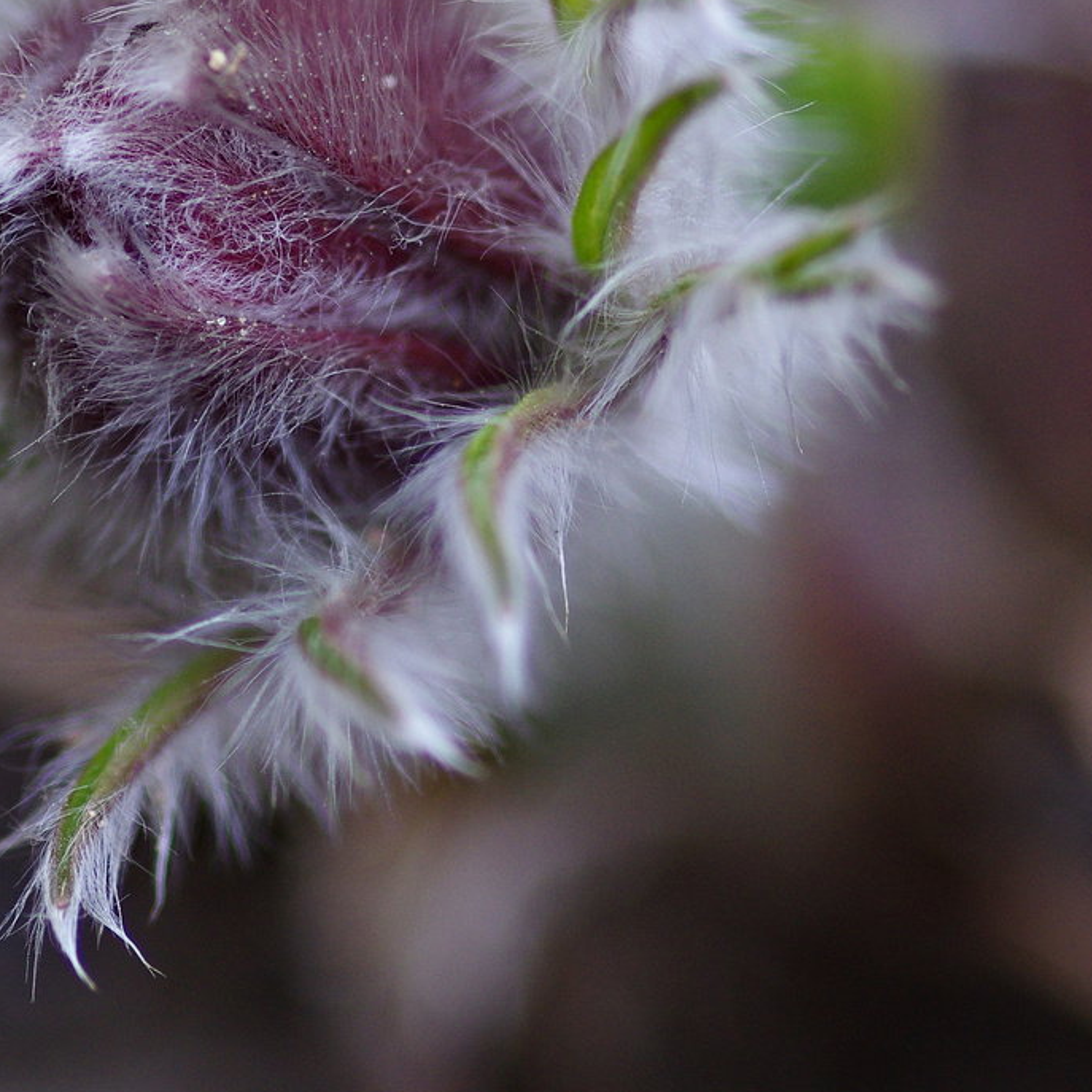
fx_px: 11314
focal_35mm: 317
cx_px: 199
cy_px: 270
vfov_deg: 5.5
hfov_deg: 5.5
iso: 400
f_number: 2.8
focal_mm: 105
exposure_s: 1/160
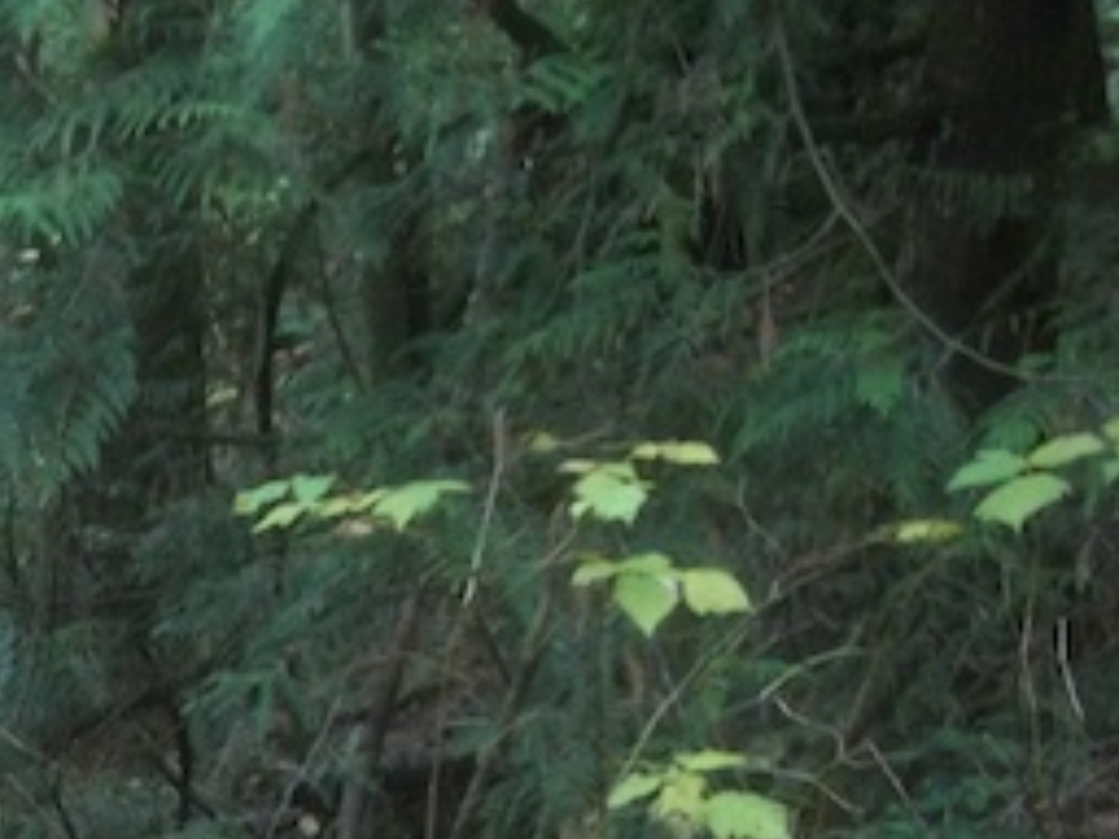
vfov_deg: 13.8
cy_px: 1285
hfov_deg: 17.5
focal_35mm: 100
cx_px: -603
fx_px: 3233
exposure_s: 1/25
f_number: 2.9
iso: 160
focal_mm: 5.7
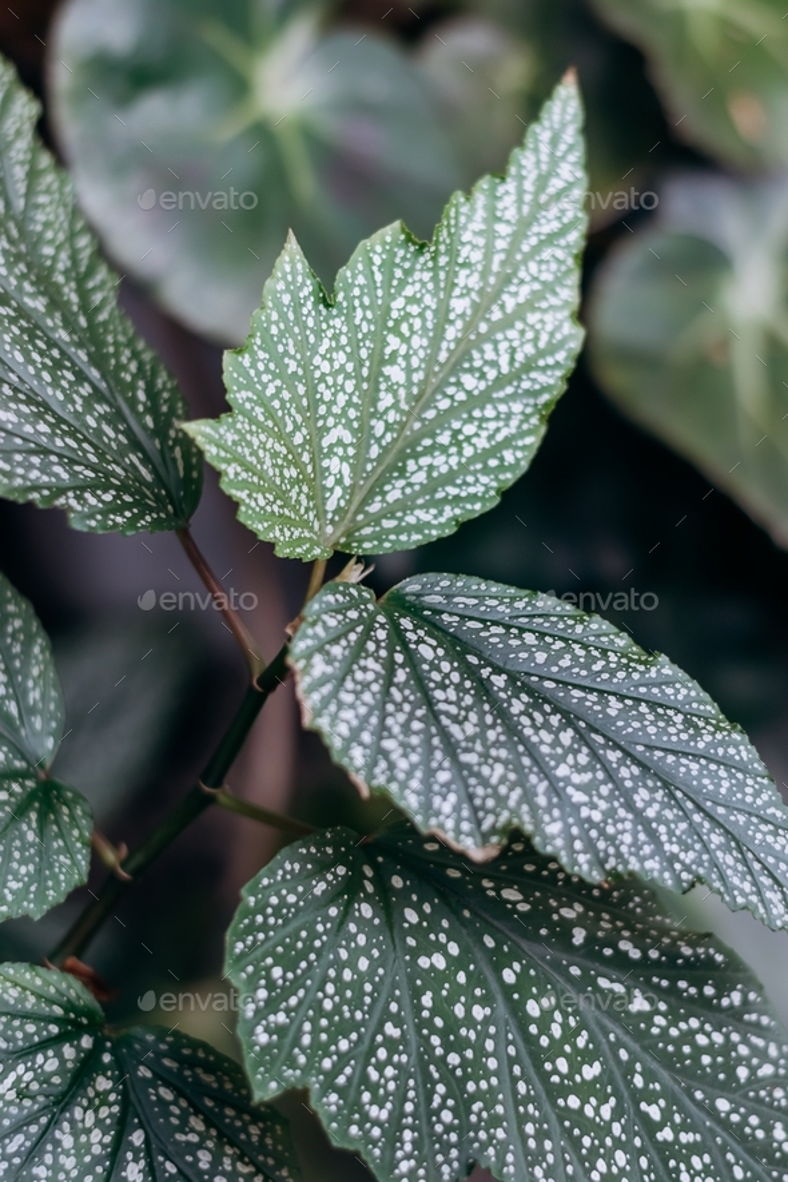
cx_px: 394
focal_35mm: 75
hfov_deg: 18.2
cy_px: 591
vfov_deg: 27.0
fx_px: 2462
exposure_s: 1/160
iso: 320
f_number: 2.2
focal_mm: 50
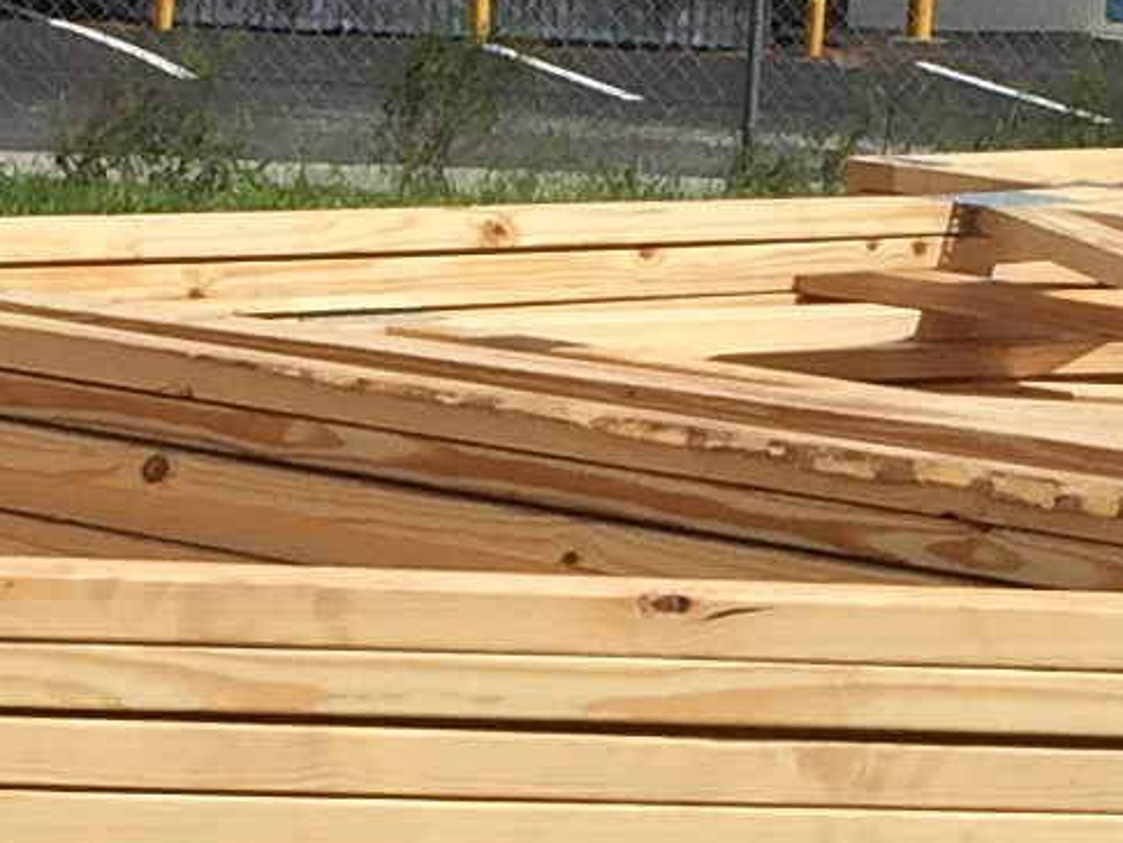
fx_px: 6328
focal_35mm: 195
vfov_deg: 7.6
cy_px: 637
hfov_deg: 10.1
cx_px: 736
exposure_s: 1/3597
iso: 32
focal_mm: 4.15
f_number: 2.2
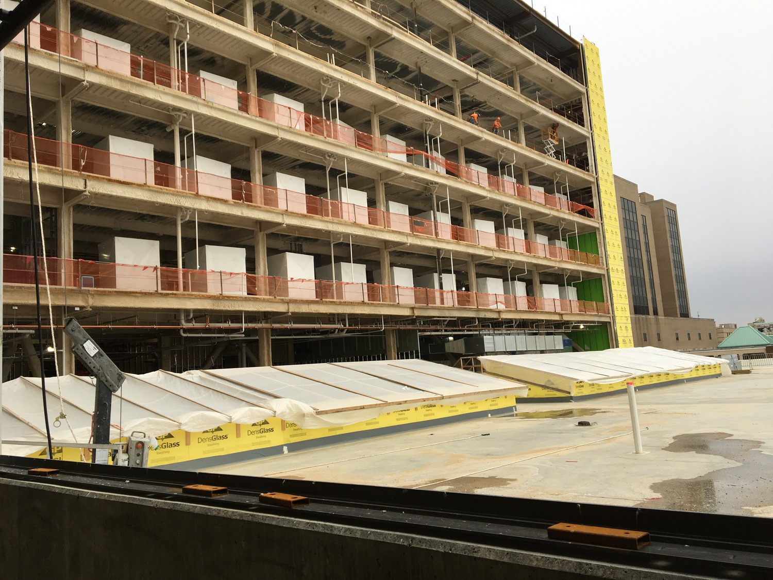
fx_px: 648
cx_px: 386
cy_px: 290
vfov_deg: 48.2
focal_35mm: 29
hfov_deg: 61.7
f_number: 2.2
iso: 25
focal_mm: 4.15
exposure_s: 1/181
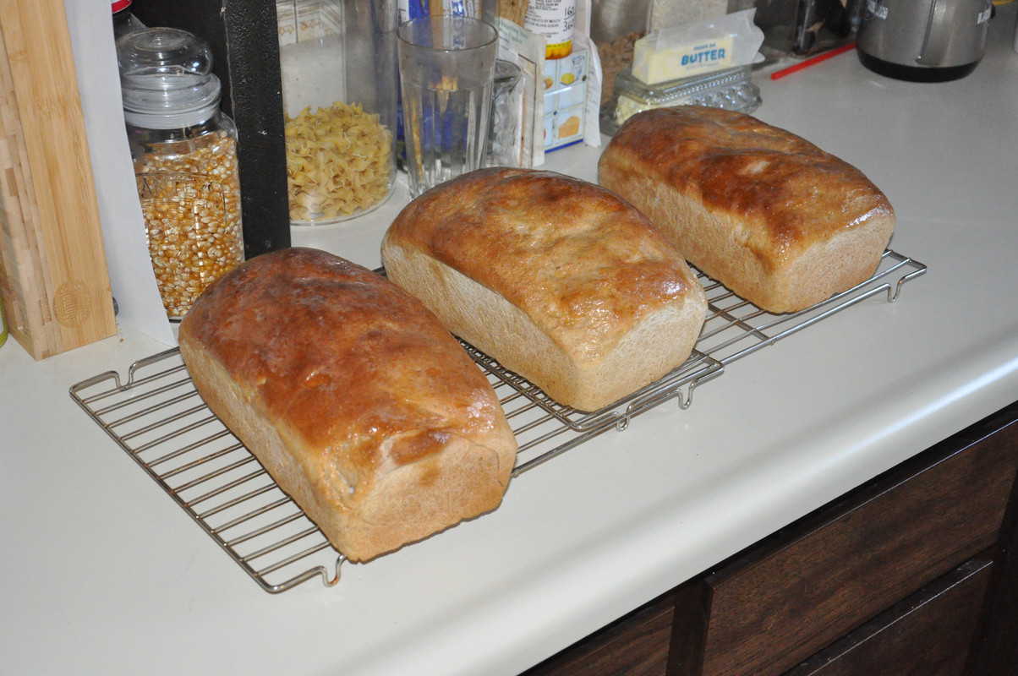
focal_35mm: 51
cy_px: 338
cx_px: 509
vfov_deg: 26.4
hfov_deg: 38.9
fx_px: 1441
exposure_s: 1/60
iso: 3200
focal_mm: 34
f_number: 5.6
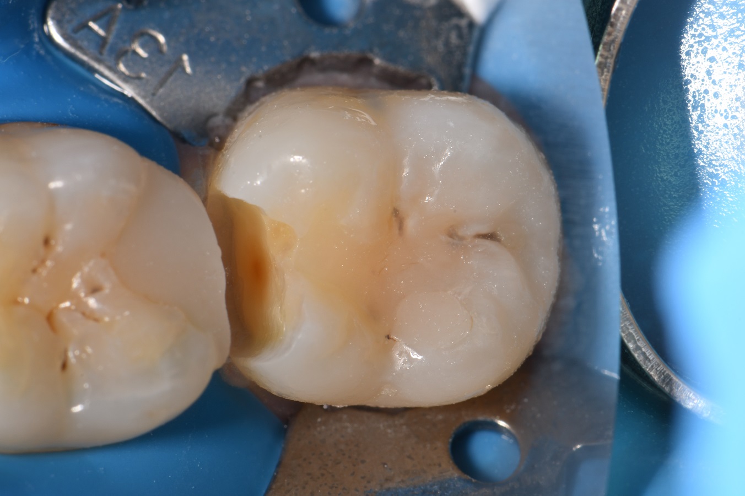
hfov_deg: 13.1
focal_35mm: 157
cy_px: 248
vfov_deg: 8.7
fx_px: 3247
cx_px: 372
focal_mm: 105
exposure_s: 1/160
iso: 200
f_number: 32
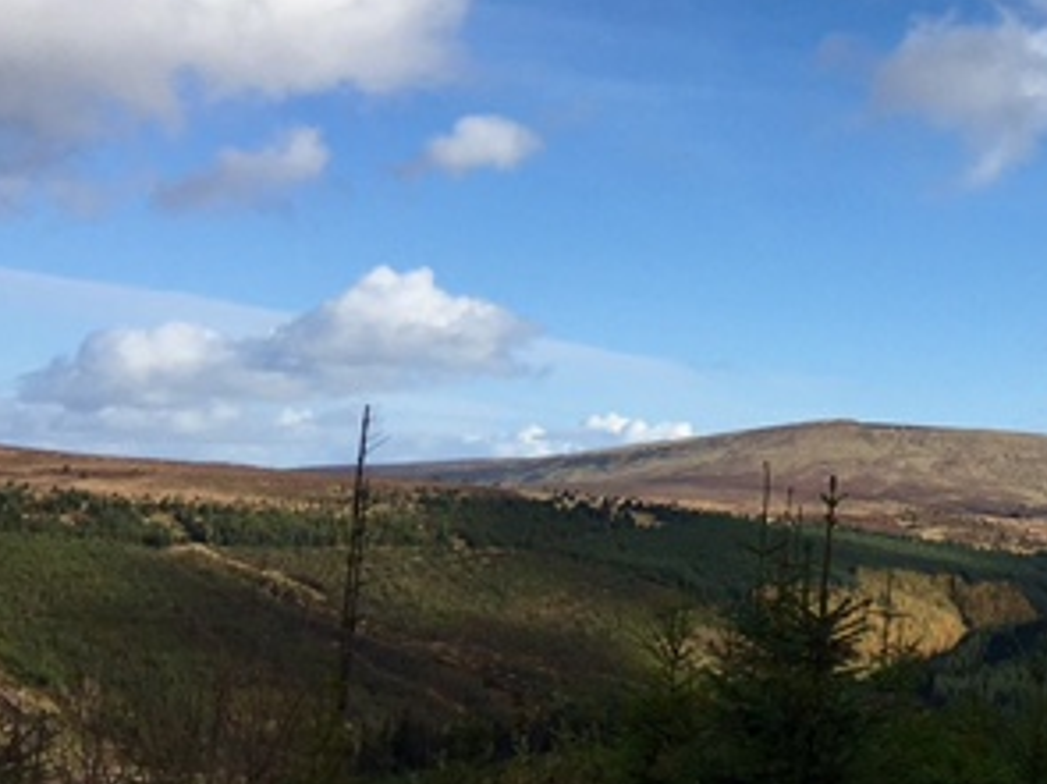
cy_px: 153
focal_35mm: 63
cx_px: 1114
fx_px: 1905
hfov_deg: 28.3
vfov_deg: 22.9
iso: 32
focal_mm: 4.15
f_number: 2.2
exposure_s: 1/2475
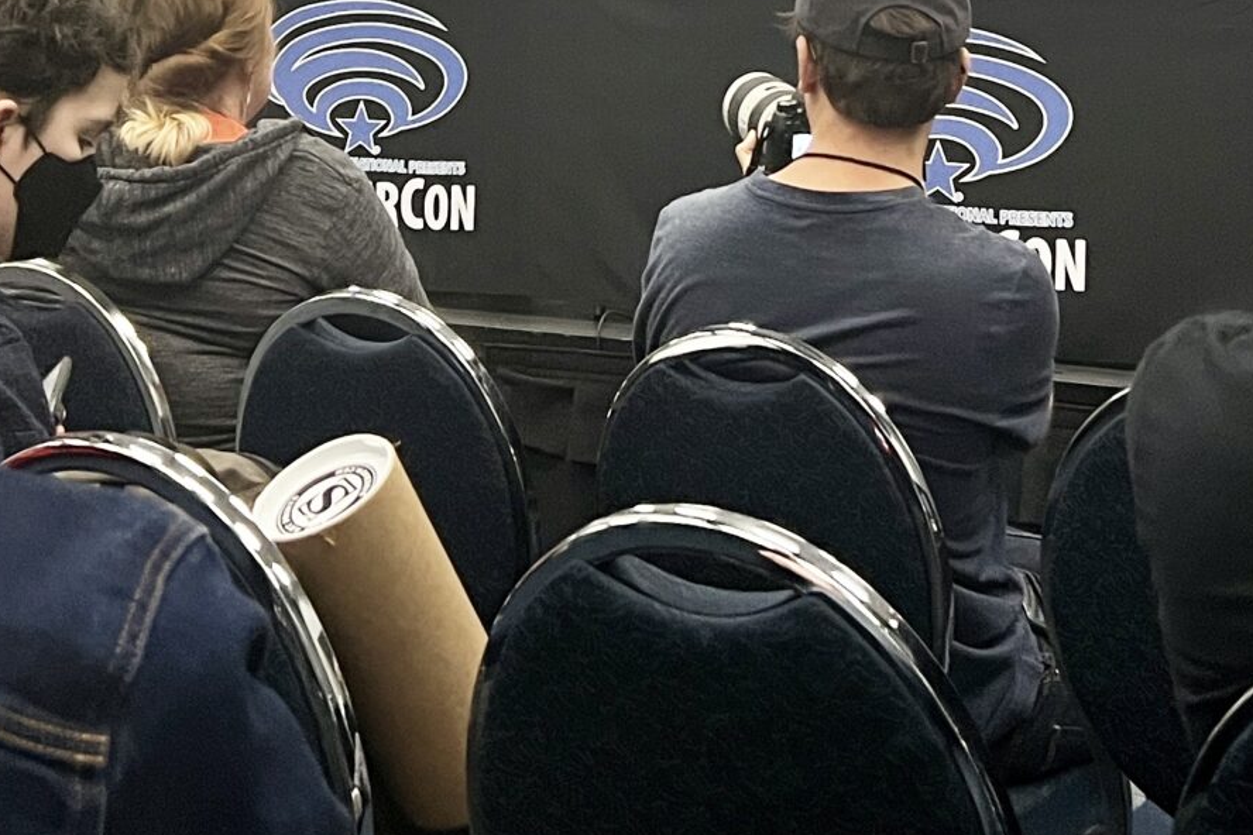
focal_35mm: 78
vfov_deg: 15.9
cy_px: -456
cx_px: 615
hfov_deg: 26.0
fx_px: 2715
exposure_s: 1/60
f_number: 1.5
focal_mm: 5.7
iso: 160
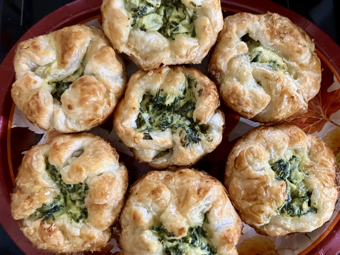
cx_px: 170
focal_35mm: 28
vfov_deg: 49.7
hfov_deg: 63.4
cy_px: 128
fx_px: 275
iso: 500
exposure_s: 1/24
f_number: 1.8
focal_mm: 3.99
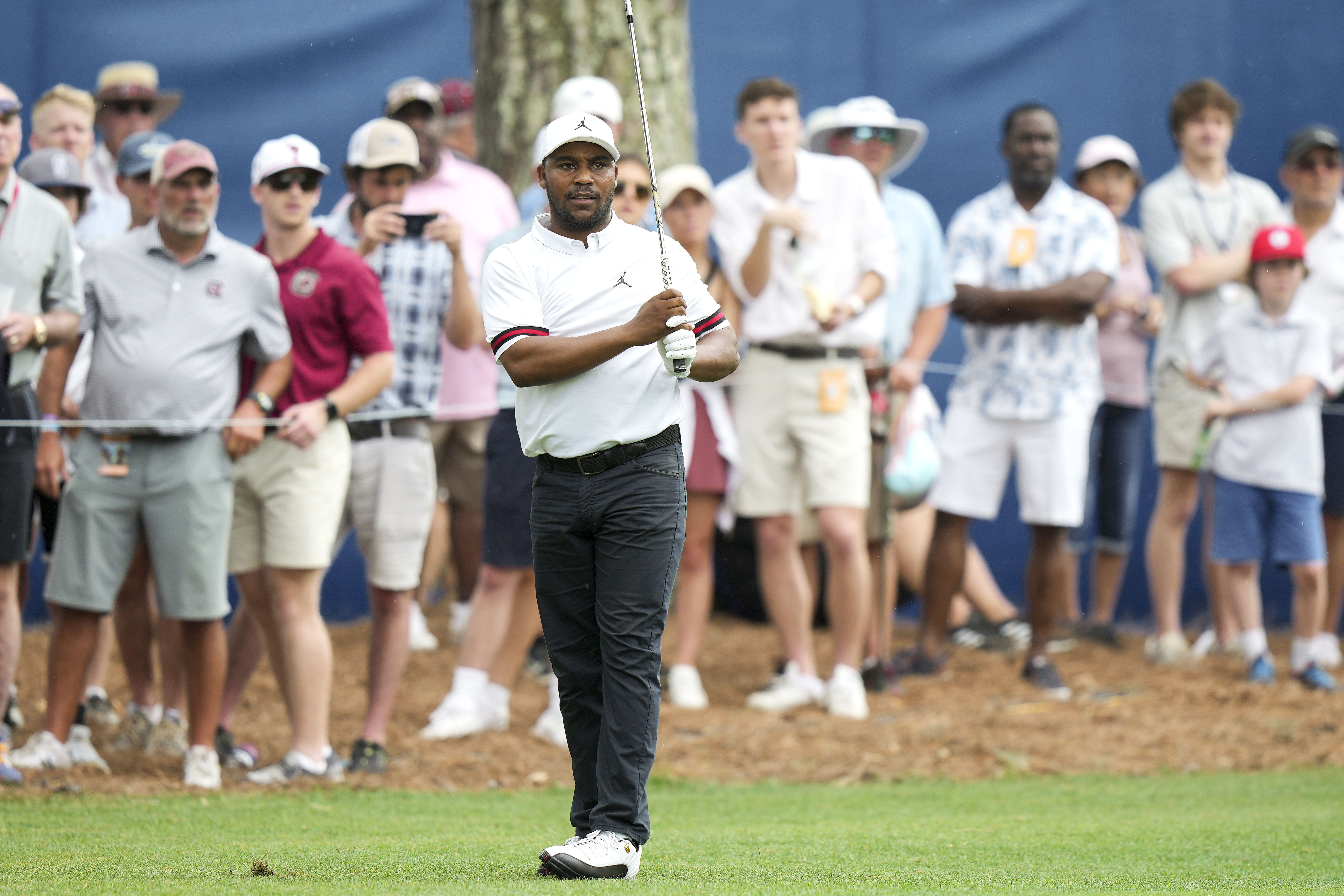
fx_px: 22398
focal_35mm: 600
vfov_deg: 2.3
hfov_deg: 3.4
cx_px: 672
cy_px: 448
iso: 200
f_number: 3.2
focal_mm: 400
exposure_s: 1/1250
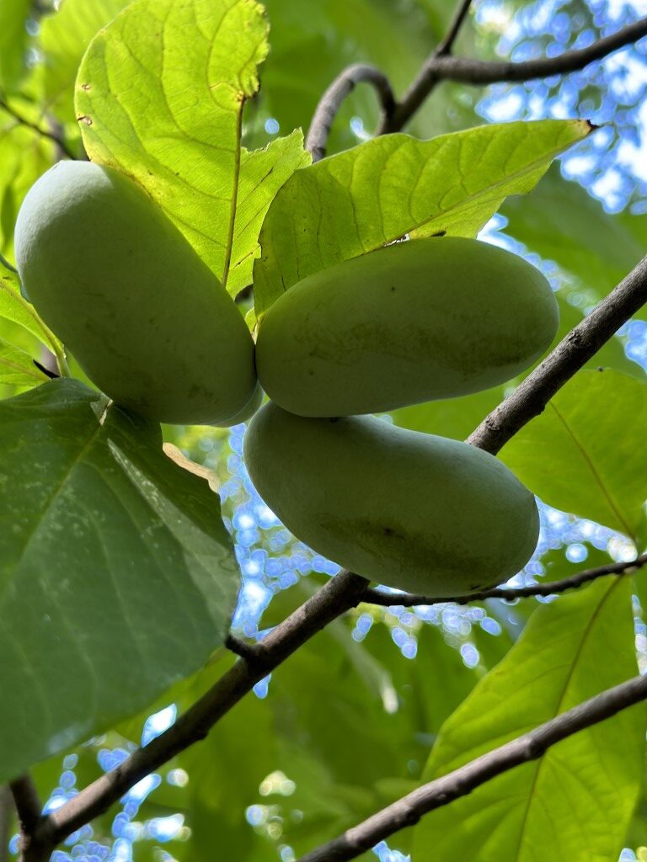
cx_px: 324
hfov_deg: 30.3
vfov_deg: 39.7
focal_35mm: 48
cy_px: 431
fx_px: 1196
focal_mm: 6.86
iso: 125
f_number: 1.78
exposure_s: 1/77
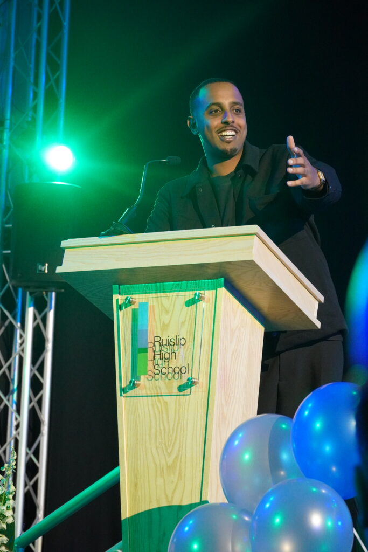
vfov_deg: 19.7
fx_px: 1586
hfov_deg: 13.2
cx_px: 184
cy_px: 276
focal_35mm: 104
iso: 5000
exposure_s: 1/160
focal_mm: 69
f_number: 5.6
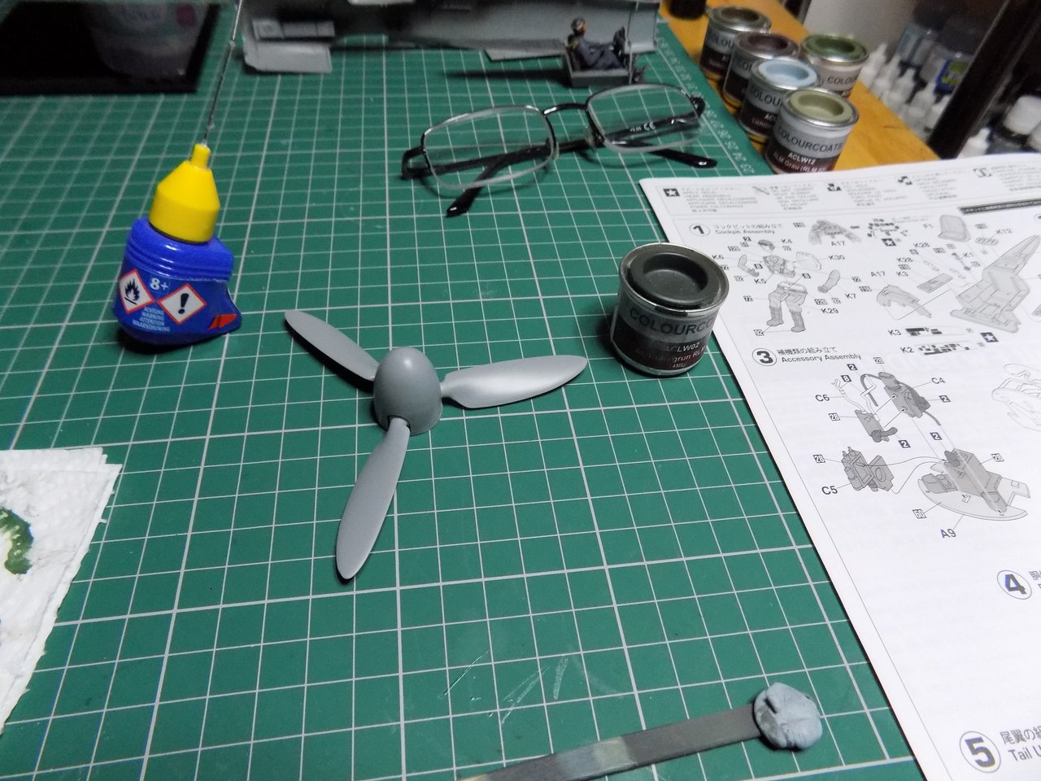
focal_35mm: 23
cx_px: 520
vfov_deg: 58.9
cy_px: 390
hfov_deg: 73.9
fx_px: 692
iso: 400
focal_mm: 4
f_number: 3.1
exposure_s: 1/25
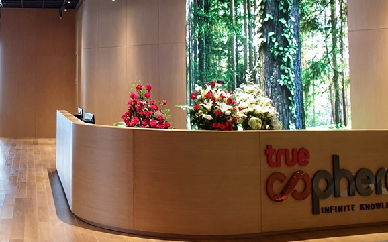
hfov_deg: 31.6
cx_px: 24
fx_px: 645
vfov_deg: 20.9
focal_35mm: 61
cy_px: 27
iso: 160
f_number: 2.4
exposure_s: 1/50
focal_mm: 4.3
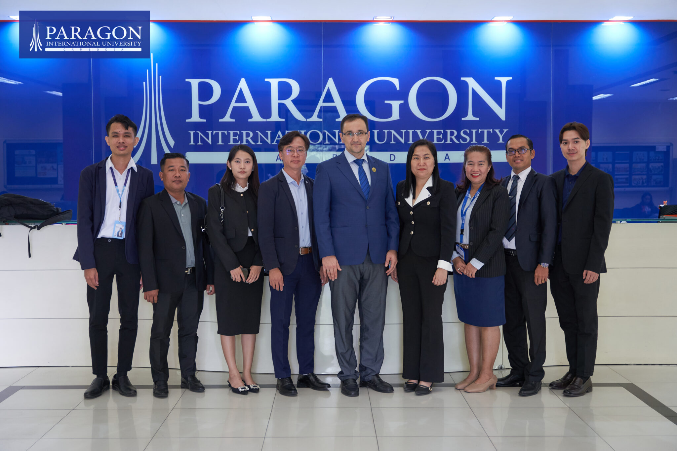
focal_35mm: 45
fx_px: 839
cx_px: 338
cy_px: 226
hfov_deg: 44.0
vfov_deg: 30.1
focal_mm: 44.6
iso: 1250
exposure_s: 1/80
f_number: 2.8
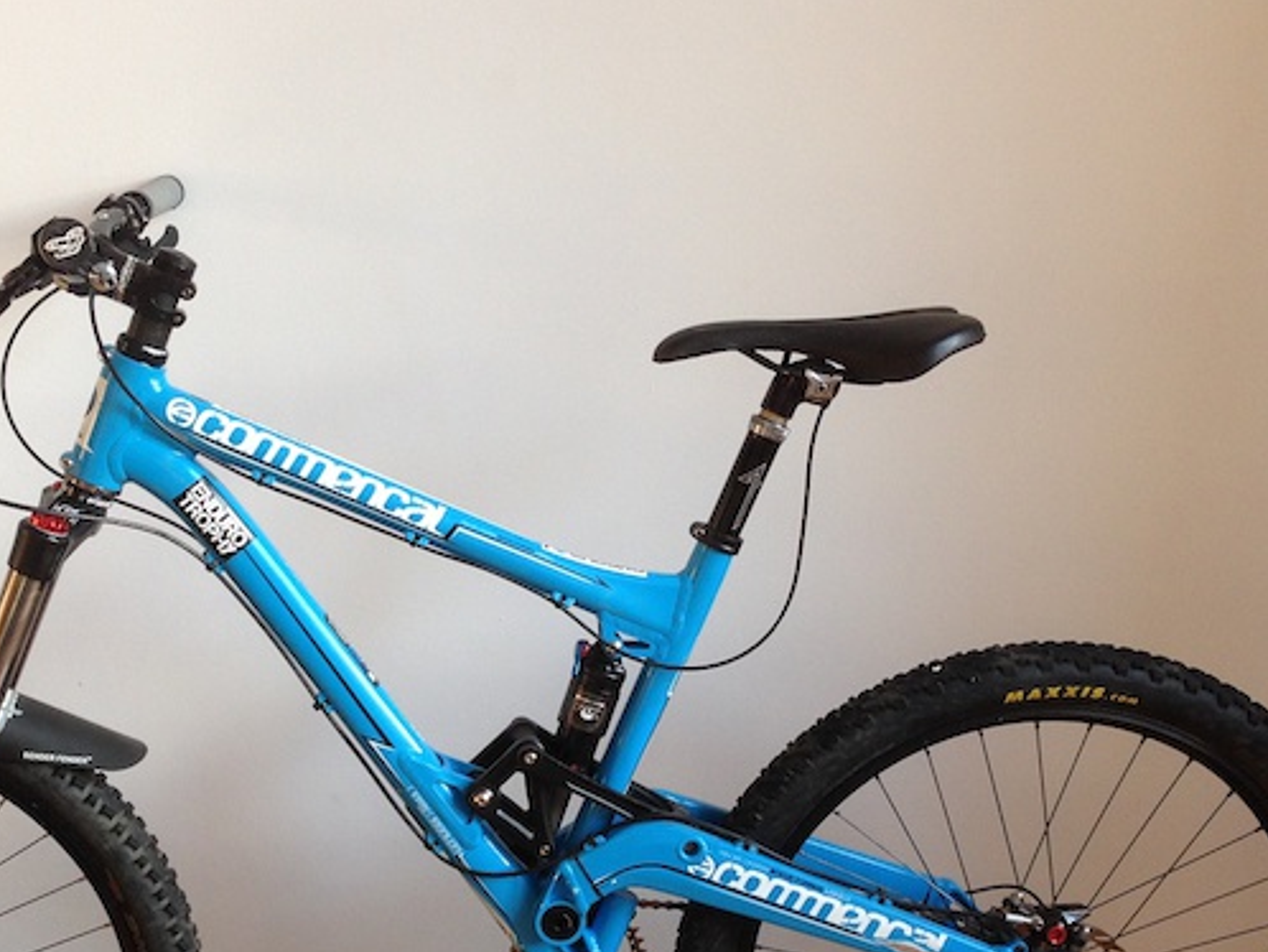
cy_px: 708
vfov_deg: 27.2
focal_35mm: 53
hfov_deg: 35.9
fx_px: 1942
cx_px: 458
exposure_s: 1/20
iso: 64
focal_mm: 4.12
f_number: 2.4
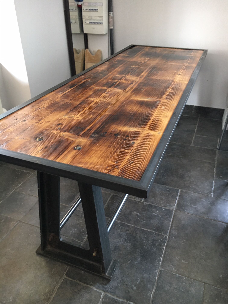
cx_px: 114
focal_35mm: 29
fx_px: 255
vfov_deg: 61.7
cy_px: 152
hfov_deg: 48.2
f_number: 2.2
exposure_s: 1/33
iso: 160
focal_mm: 4.15
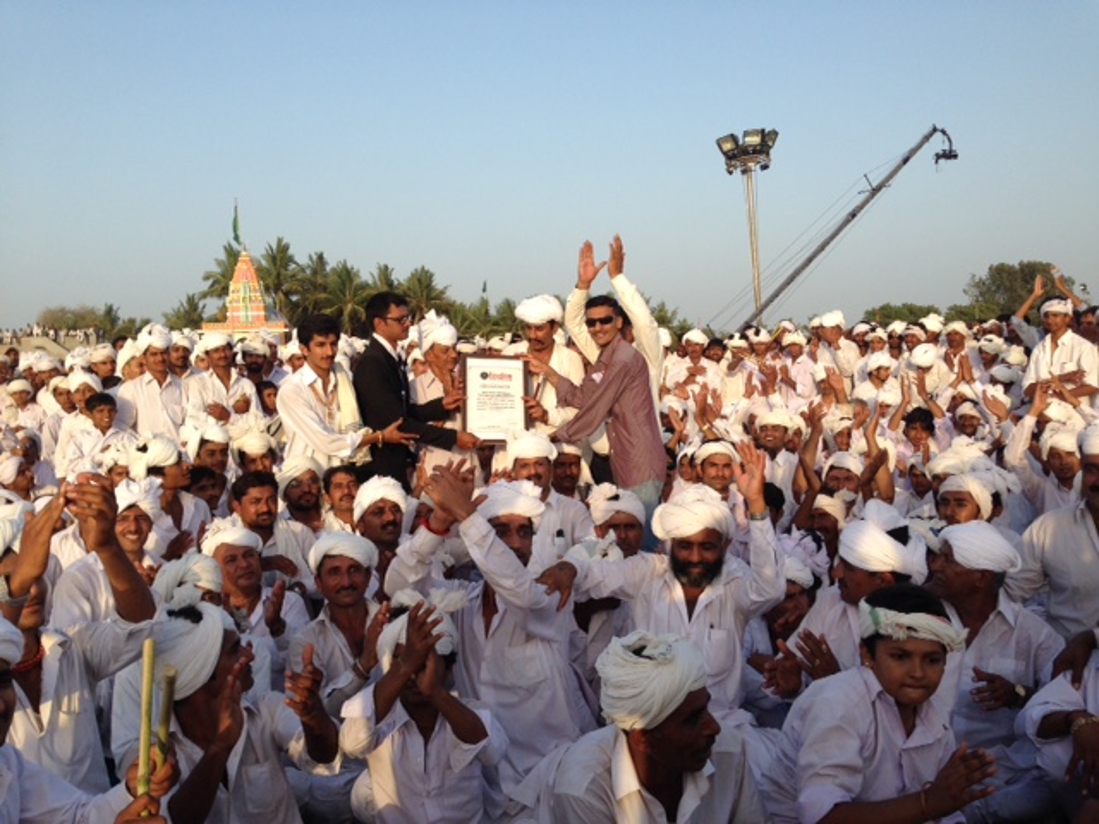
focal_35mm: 33
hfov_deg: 55.4
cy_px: 412
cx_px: 550
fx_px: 1048
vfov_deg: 42.9
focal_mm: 4.12
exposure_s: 1/753
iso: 50
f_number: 2.4
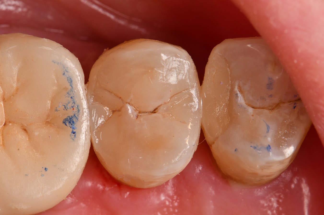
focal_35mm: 157
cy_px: 108
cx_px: 162
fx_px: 1412
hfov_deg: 13.1
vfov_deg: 8.7
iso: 200
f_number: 32
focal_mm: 105
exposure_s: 1/160
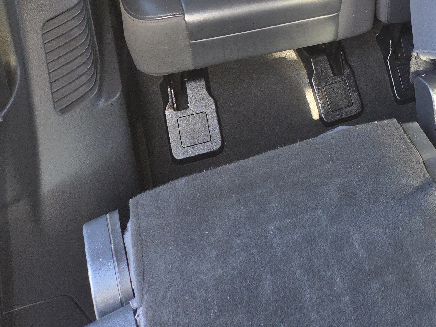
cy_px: -2
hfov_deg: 34.5
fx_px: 617
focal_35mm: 49
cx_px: 458
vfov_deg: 27.9
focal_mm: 5.4
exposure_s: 1/120
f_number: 1.8
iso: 250
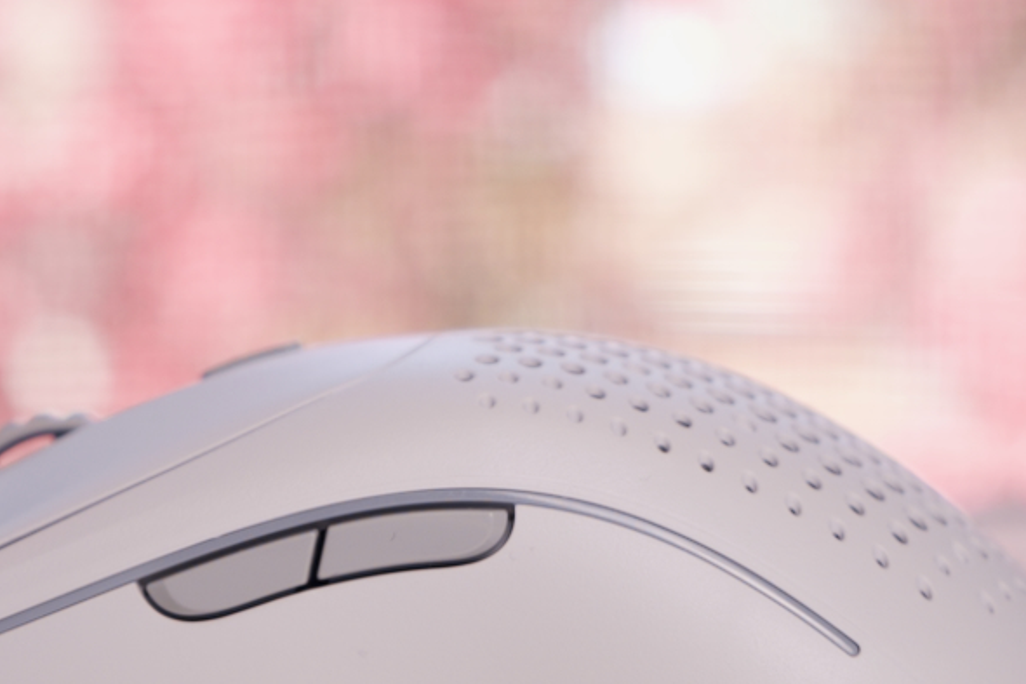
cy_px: 545
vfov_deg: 11.4
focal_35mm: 120
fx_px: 3419
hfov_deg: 17.1
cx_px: 442
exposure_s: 1/180
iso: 640
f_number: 4
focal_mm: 39
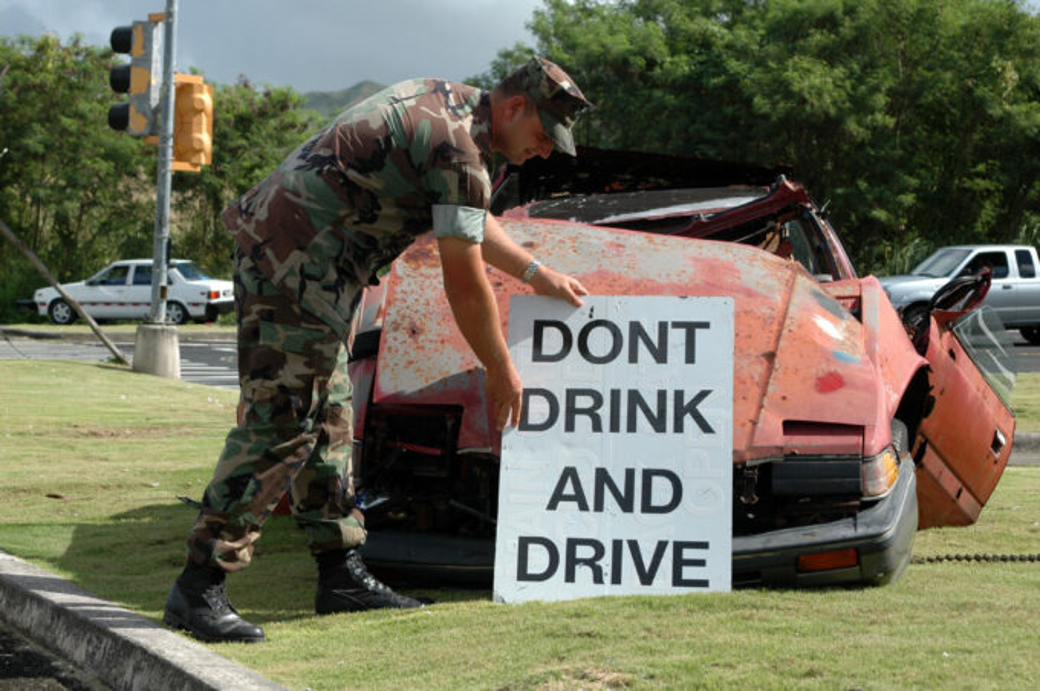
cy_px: 346
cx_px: 520
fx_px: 2684
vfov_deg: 14.7
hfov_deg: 21.9
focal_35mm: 93
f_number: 8
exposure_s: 1/400
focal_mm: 62
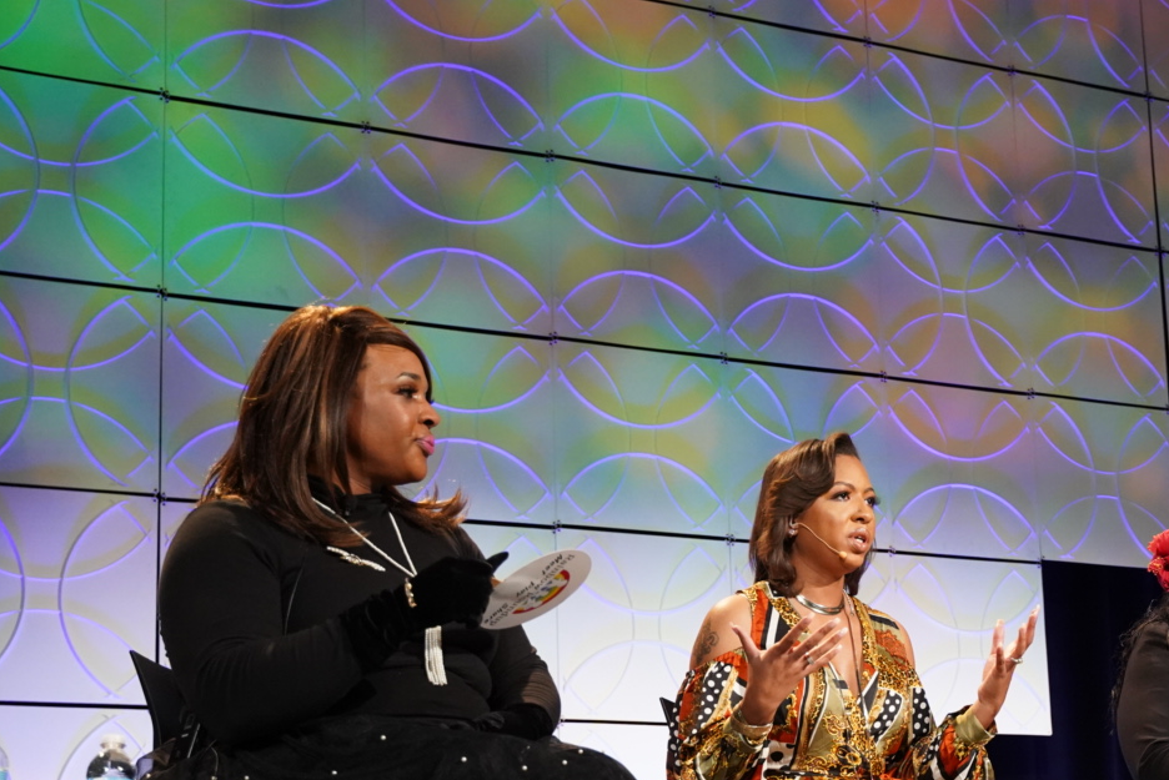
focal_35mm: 76
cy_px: 554
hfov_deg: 26.0
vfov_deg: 17.9
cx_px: 998
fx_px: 2469
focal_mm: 44
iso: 4000
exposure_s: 1/320
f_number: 3.5
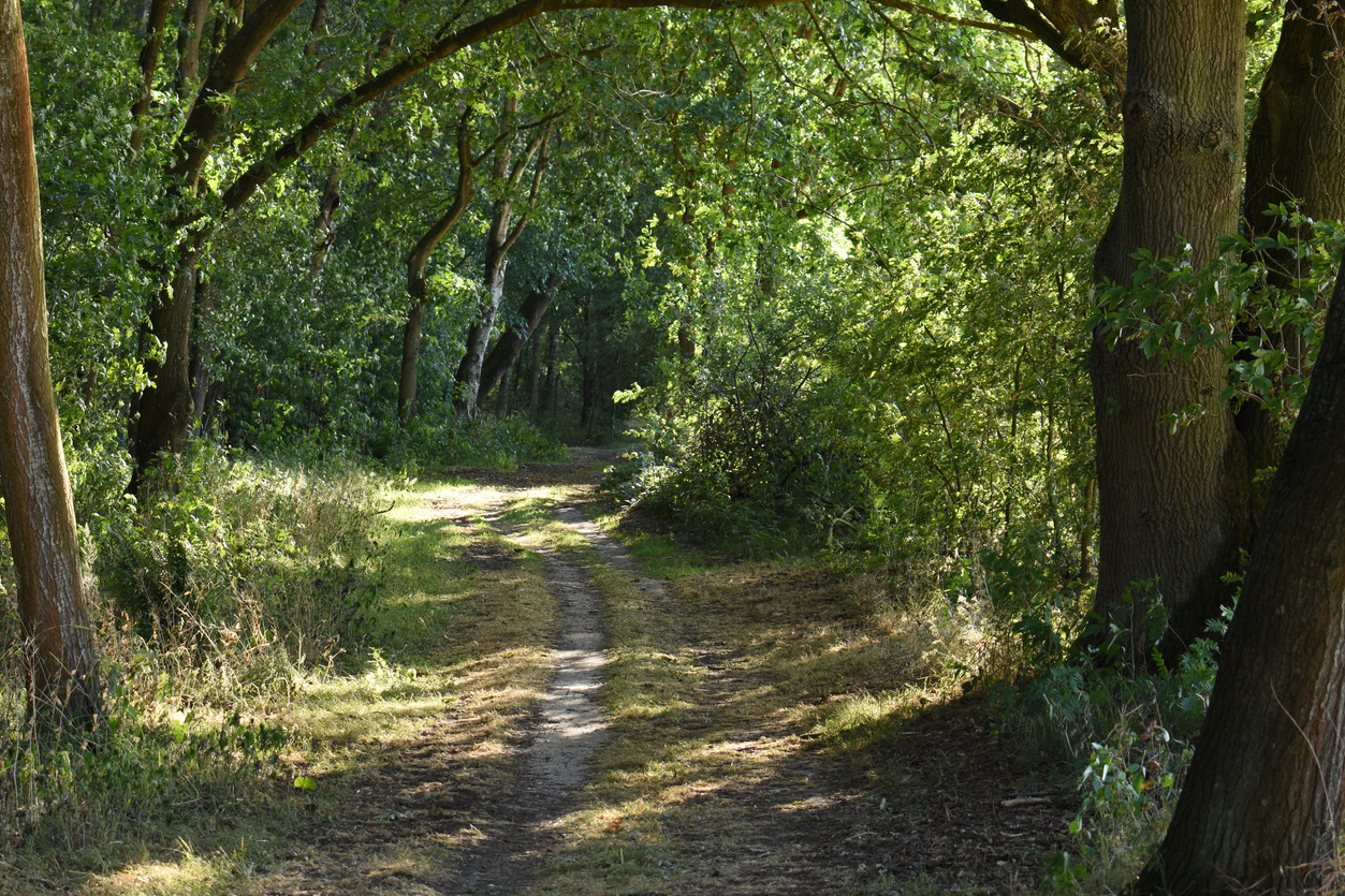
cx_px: 495
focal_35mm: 107
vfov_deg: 12.8
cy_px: 408
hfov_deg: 19.1
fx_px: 3984
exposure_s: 1/100
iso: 400
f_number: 5.6
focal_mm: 55
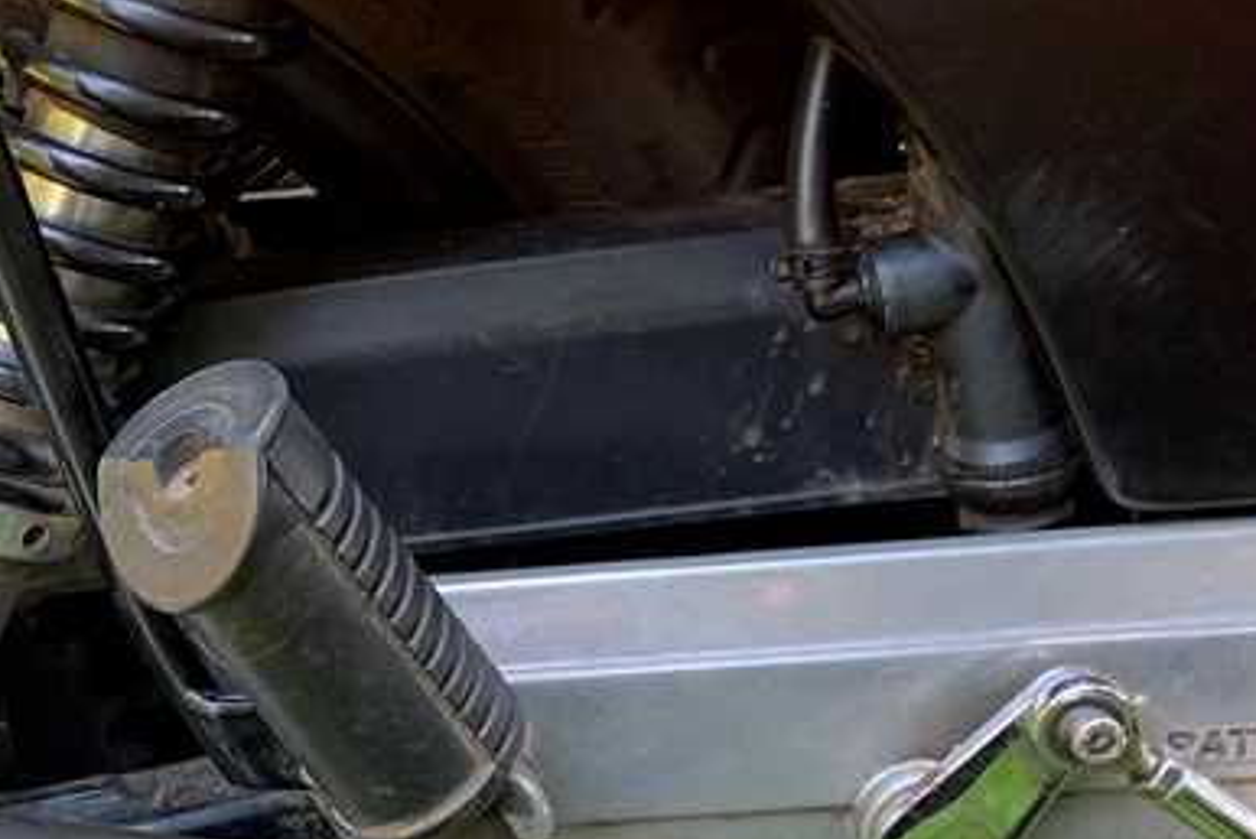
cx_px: 10
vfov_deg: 19.3
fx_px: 2444
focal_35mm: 70
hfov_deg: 27.2
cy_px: 641
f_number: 1.8
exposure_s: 1/60
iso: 100
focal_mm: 4.25
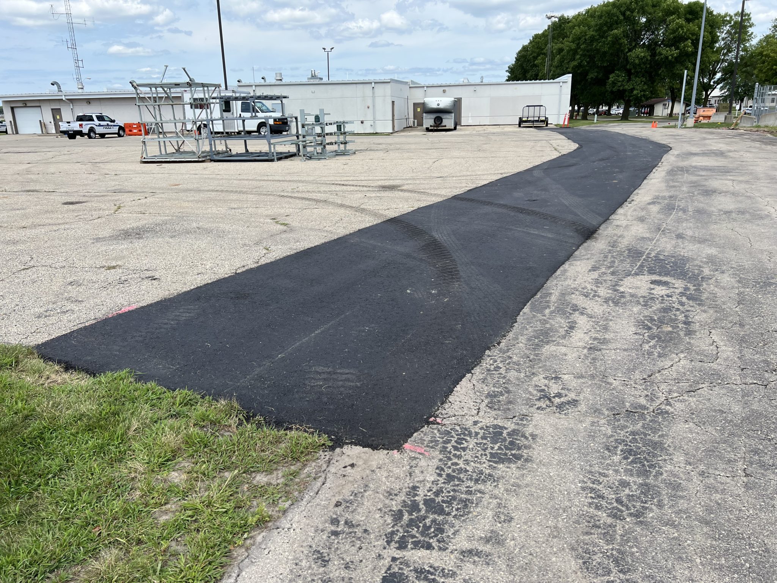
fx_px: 584
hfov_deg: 67.3
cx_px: 388
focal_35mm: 26
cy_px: 292
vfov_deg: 53.1
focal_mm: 5.7
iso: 50
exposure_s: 1/3571
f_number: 1.5
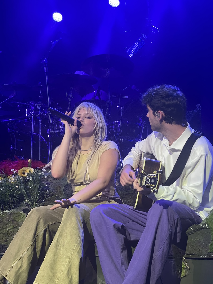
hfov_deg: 19.1
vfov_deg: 25.3
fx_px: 632
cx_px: 106
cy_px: 142
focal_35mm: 77
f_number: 2.8
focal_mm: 9
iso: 250
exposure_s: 1/90
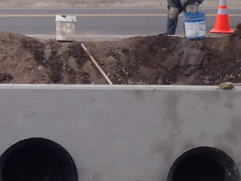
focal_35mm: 155
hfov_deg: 12.4
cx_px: -68
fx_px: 1080
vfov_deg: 9.5
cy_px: 10
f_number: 2.4
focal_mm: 4.28
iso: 50
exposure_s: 1/642
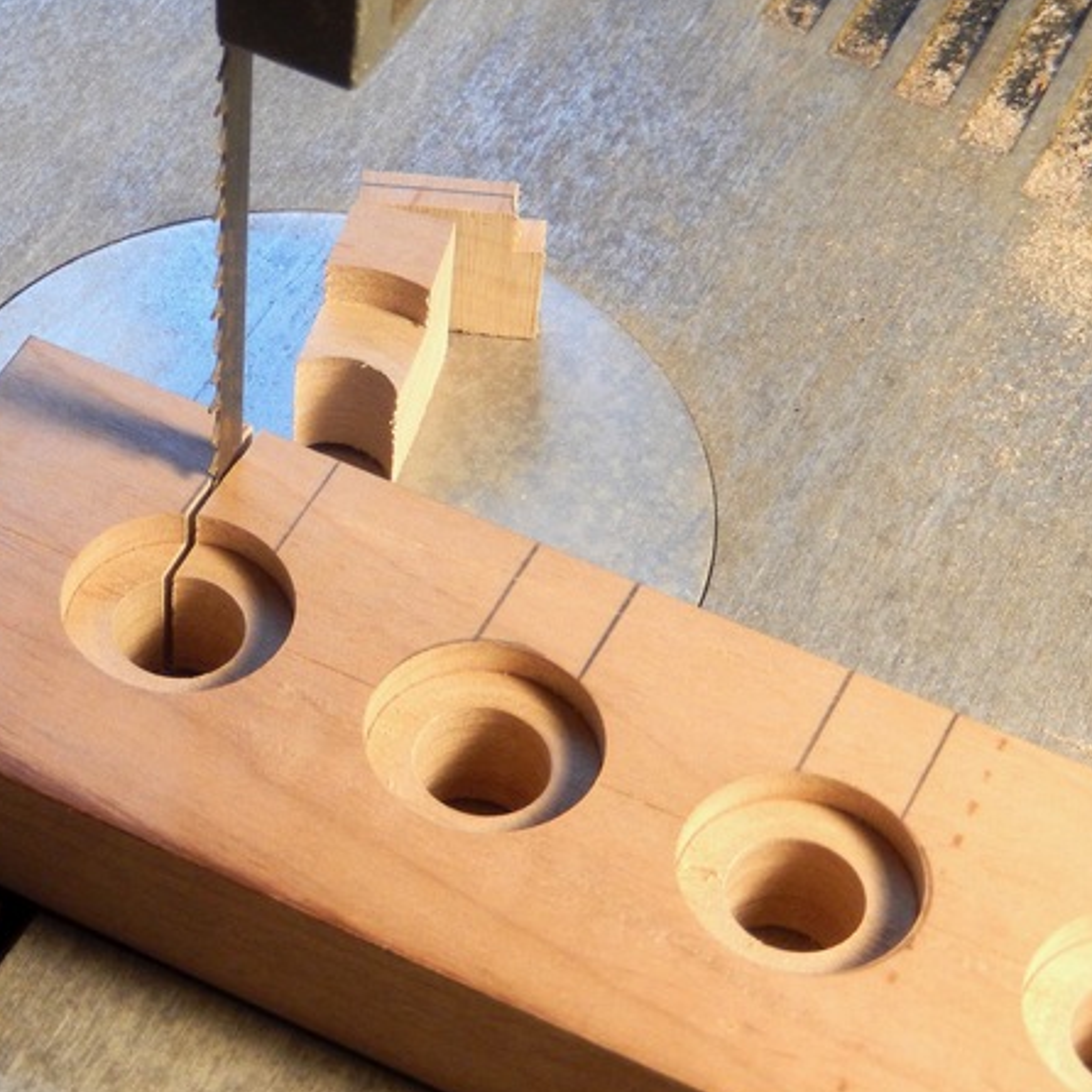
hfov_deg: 16.9
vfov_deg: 17.0
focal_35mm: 102
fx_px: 3640
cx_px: 198
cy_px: 402
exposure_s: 1/30
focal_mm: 12
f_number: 4.8
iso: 250
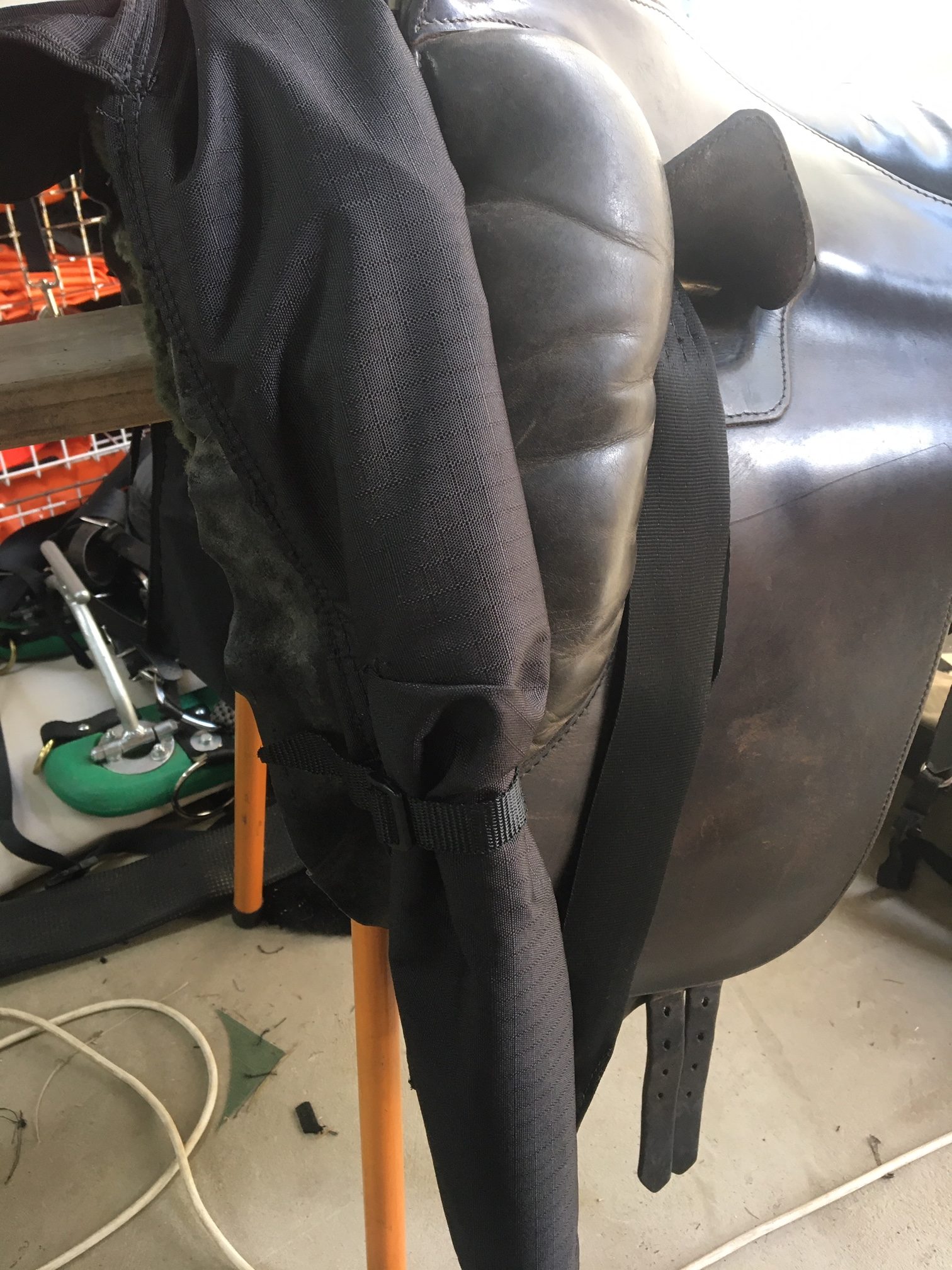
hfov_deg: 48.2
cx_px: 476
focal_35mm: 29
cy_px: 635
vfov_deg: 61.7
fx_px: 1063
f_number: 2.2
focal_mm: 4.15
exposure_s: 1/33
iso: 125
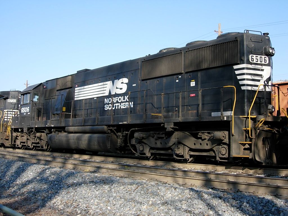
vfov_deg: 35.1
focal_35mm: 41
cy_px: 108
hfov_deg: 45.8
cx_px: 144
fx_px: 341
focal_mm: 8.5
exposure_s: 1/703
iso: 64
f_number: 2.9
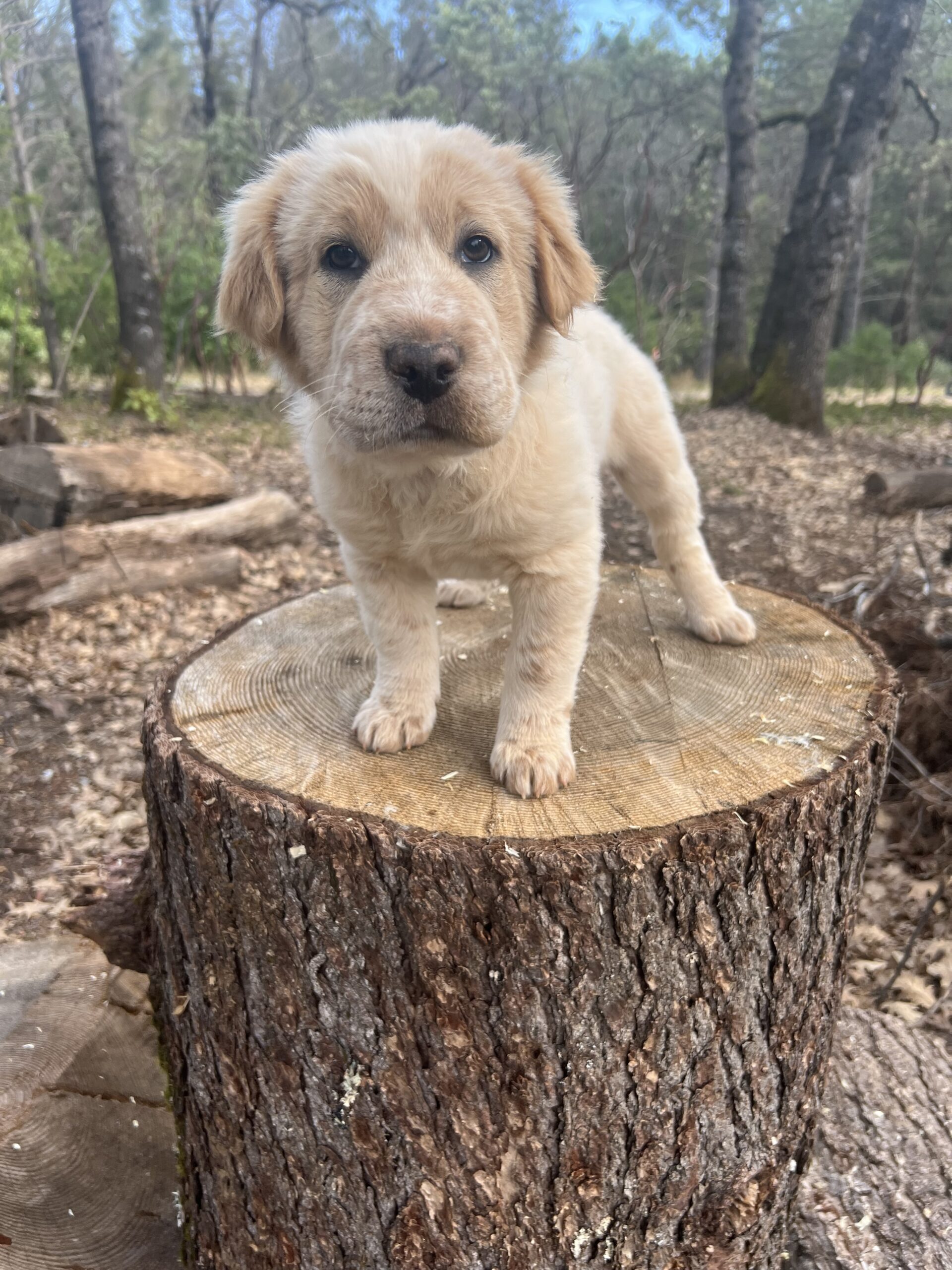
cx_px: 476
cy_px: 635
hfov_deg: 53.1
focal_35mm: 26
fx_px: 953
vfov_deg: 67.3
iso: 50
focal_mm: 5.7
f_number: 1.5
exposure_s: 1/552
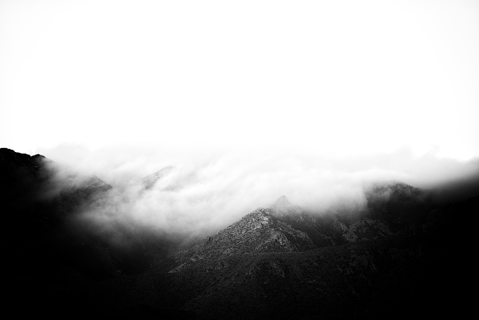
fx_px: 2661
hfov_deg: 10.3
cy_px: 160
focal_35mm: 200
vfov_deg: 6.9
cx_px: 240
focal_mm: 200
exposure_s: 1/320
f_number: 2.8
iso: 50
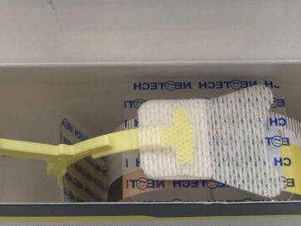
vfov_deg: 19.0
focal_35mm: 77
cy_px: 65
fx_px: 670
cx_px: 124
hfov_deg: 25.3
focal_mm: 3.99
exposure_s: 1/120
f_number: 1.8
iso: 20
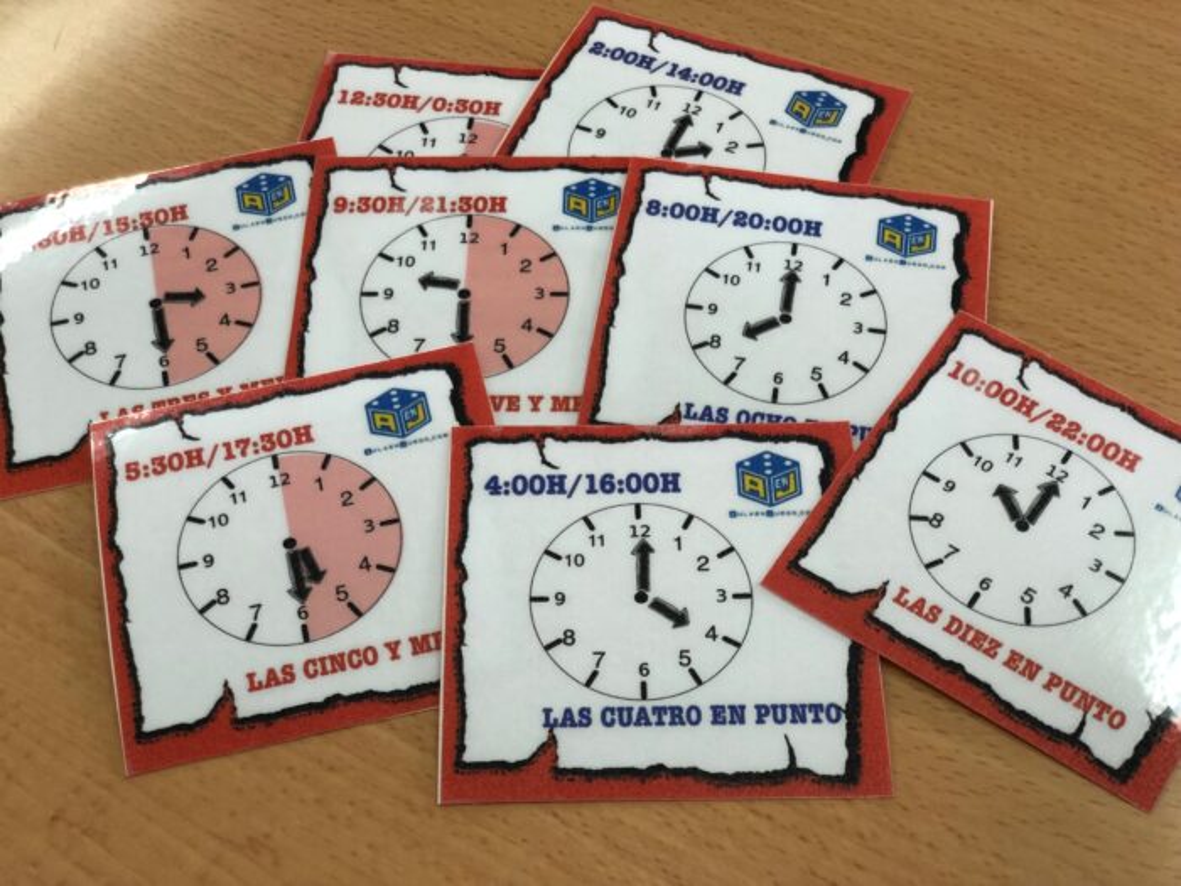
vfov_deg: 28.0
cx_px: 590
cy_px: 443
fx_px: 1774
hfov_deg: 36.8
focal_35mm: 52
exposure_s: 1/60
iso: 64
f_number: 2.4
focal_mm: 6
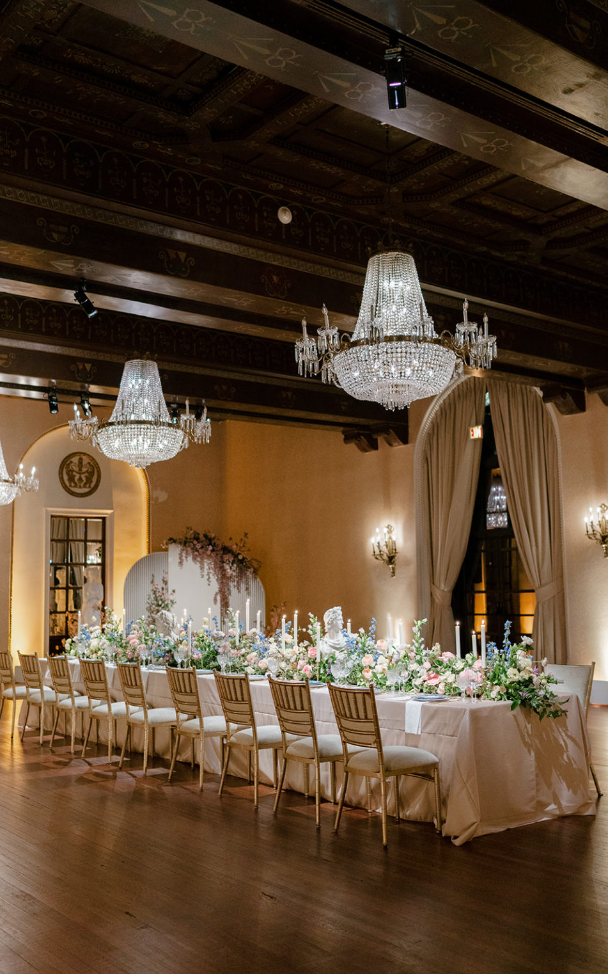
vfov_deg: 54.0
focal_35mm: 36
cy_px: 484
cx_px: 306
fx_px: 955
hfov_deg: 35.3
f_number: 2
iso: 1600
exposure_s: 1/250
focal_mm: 35
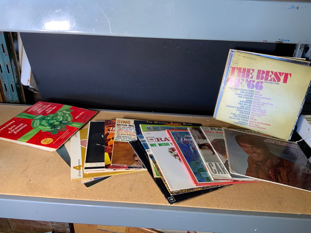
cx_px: 156
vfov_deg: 48.2
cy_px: 116
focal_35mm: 29
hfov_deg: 61.7
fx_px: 261
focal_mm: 3
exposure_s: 1/120
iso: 64
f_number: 1.8
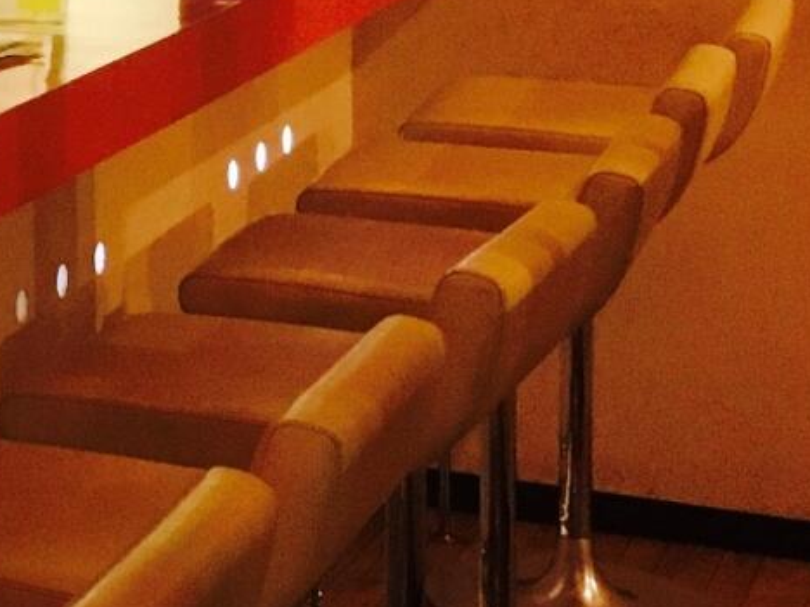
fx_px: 2972
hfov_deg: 13.0
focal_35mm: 127
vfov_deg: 11.3
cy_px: -268
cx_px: -912
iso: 200
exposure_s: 1/17
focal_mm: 4.15
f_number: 2.2
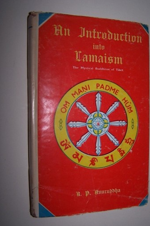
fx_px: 269
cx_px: 91
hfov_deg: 31.1
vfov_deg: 45.4
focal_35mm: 43
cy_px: 119
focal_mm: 6.3
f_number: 2.8
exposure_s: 1/60
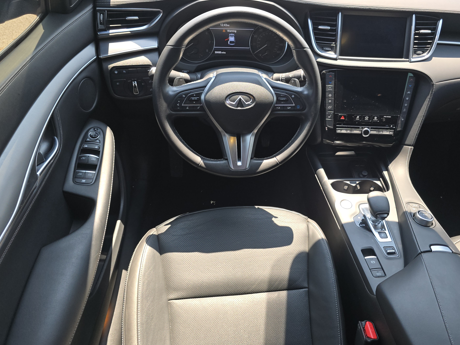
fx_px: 346
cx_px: 245
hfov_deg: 67.2
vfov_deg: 53.0
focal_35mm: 26
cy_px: 160
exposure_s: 1/180
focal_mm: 6.3
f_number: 1.7
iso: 50
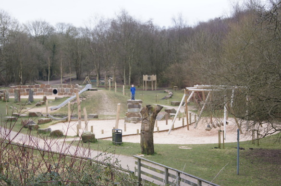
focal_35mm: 60
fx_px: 468
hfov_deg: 33.5
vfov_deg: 22.5
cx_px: 140
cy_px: 93
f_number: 5.6
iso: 200
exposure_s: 1/80
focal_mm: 40
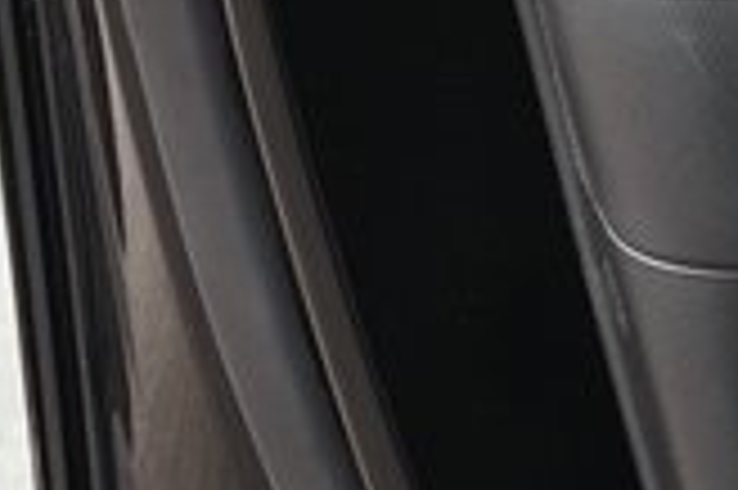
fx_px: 4854
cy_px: -61
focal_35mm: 237
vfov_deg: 5.8
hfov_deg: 7.8
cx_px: 2020
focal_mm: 38
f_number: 6.3
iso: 800
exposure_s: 1/40
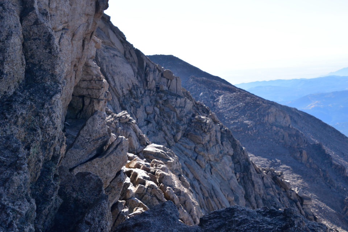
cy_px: 116
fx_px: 551
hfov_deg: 35.1
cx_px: 174
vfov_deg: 23.8
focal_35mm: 57
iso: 400
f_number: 11
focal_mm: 38
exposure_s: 1/500
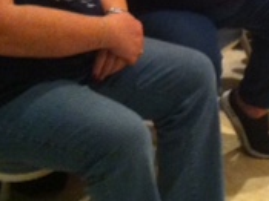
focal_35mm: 128
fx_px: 994
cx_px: 280
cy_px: -120
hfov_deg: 15.1
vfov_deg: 11.0
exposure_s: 1/15
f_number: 2.8
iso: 400
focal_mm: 3.85
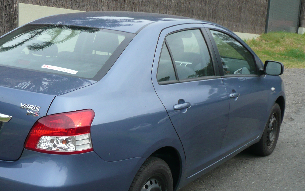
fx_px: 449
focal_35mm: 54
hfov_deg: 37.2
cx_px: 107
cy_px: 108
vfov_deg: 24.0
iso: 100
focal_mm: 5.5
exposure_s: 1/200
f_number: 3.6
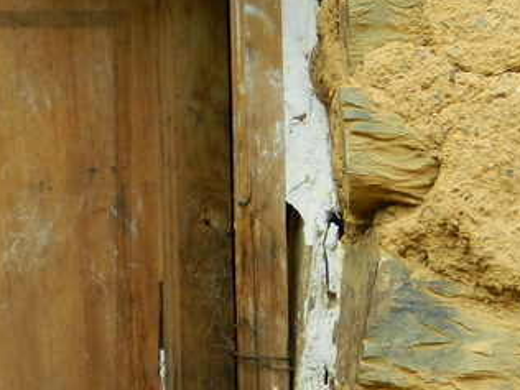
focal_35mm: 133
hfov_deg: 14.3
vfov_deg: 11.1
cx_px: -145
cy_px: 245
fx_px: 1998
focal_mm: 7.3
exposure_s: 1/100
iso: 80
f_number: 3.5
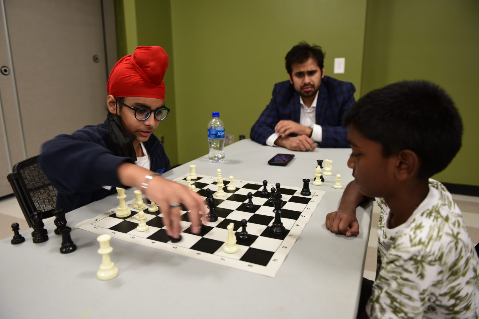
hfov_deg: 69.4
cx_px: 240
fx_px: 346
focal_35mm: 26
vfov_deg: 49.6
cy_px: 160
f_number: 3.2
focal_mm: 26
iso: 800
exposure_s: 1/50
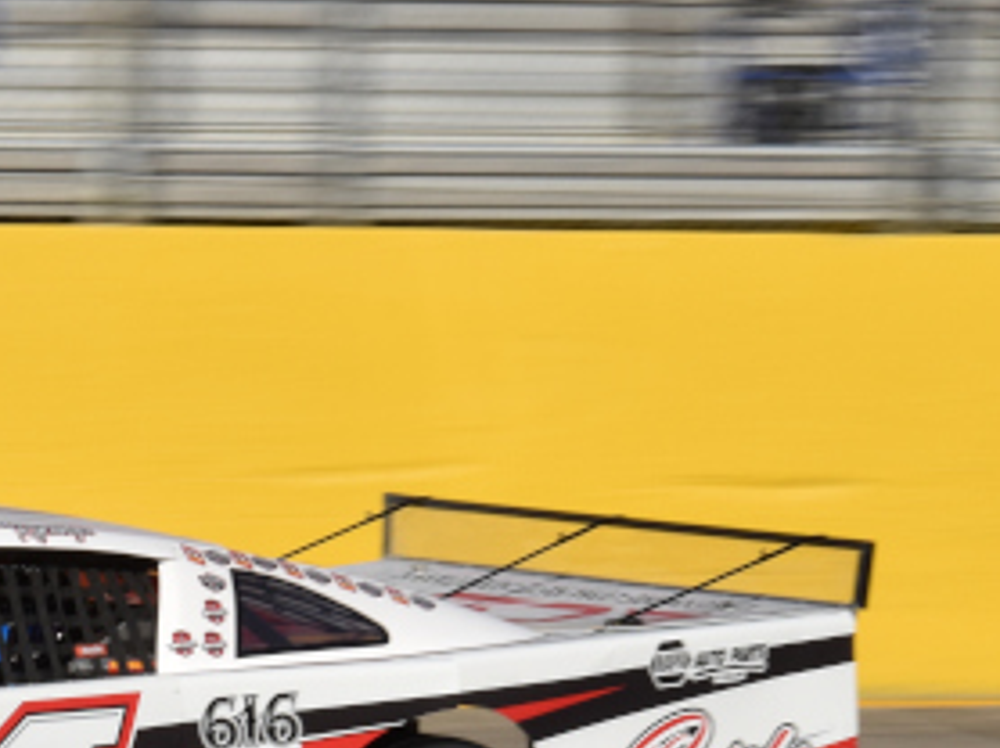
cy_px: 663
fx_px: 11459
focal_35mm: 397
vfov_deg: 3.7
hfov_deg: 5.0
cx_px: 97
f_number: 20
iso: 200
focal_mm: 90
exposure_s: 1/250
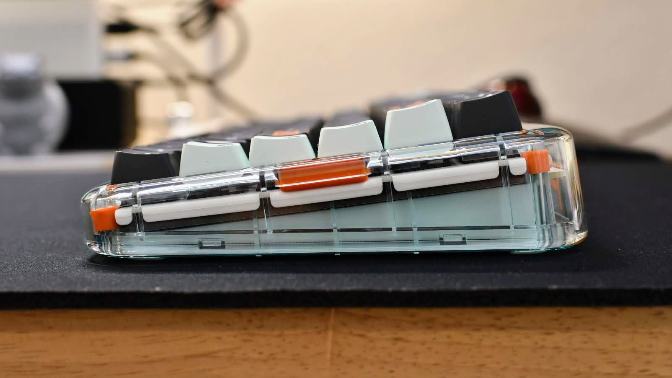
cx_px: 333
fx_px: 980
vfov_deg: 21.8
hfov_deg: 37.9
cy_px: 180
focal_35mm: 55
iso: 500
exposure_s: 1/40
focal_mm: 35
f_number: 5
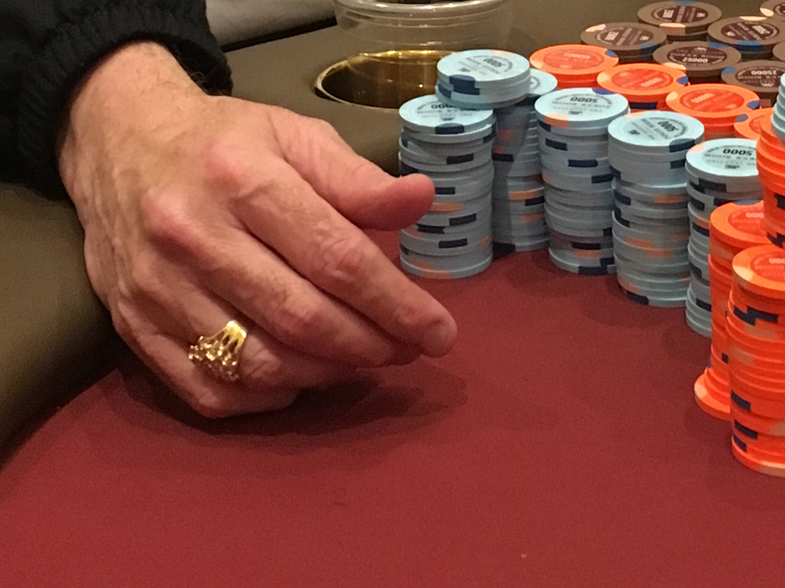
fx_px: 2336
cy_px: -361
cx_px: 511
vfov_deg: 13.3
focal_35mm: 103
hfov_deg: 19.0
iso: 200
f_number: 2.2
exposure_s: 1/20
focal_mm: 4.15
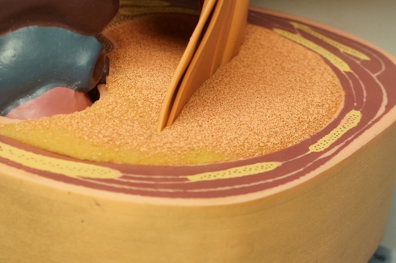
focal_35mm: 87
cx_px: 154
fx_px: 956
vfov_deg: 15.2
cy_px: -37
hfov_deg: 23.4
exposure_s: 1/60
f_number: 4
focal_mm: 24
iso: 400
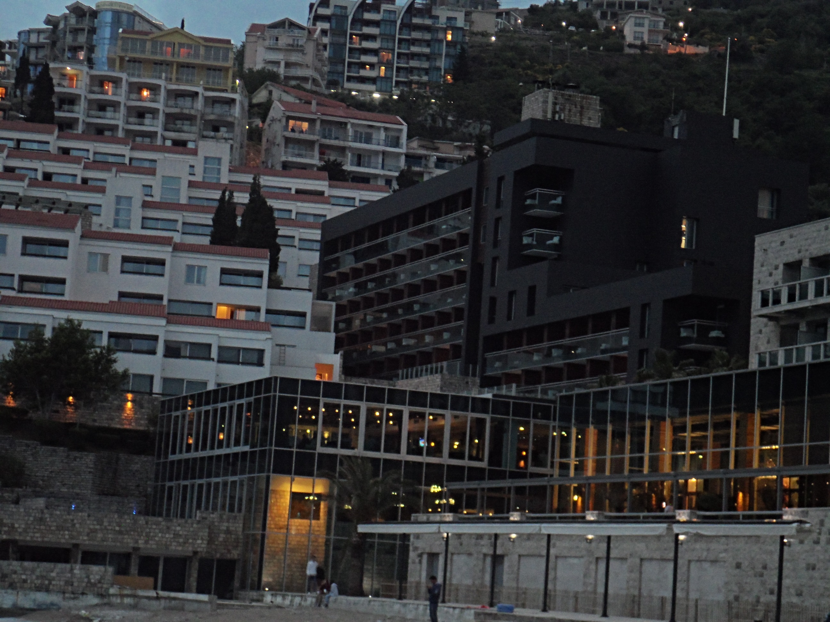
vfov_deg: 14.8
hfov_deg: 19.6
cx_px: 415
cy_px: 311
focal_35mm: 100
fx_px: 2398
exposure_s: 1/8
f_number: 5.2
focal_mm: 18
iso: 800
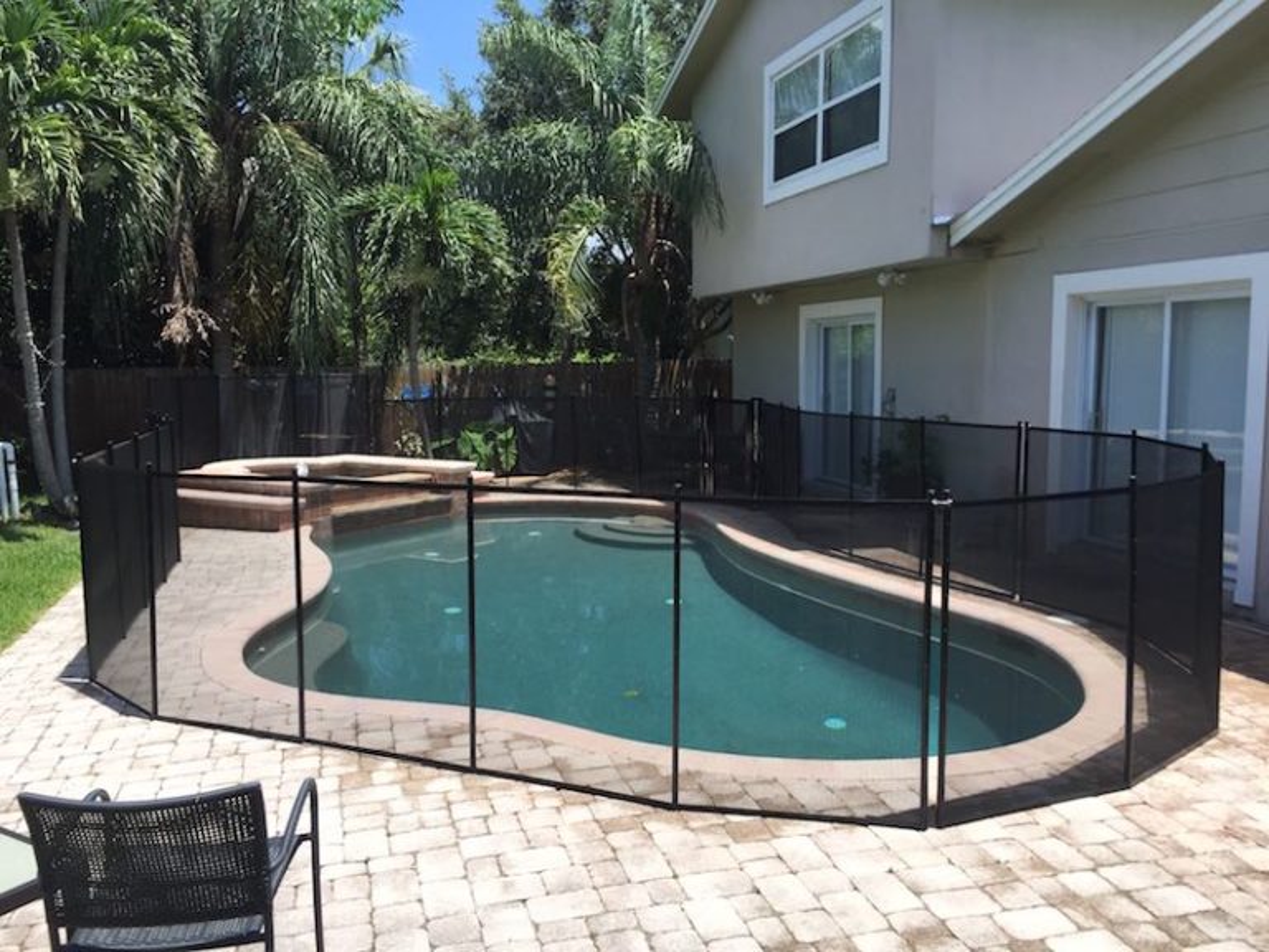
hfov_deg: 61.7
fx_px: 1063
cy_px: 476
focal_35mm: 29
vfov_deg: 48.2
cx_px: 634
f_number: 2.2
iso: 32
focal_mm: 4.15
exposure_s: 1/1582
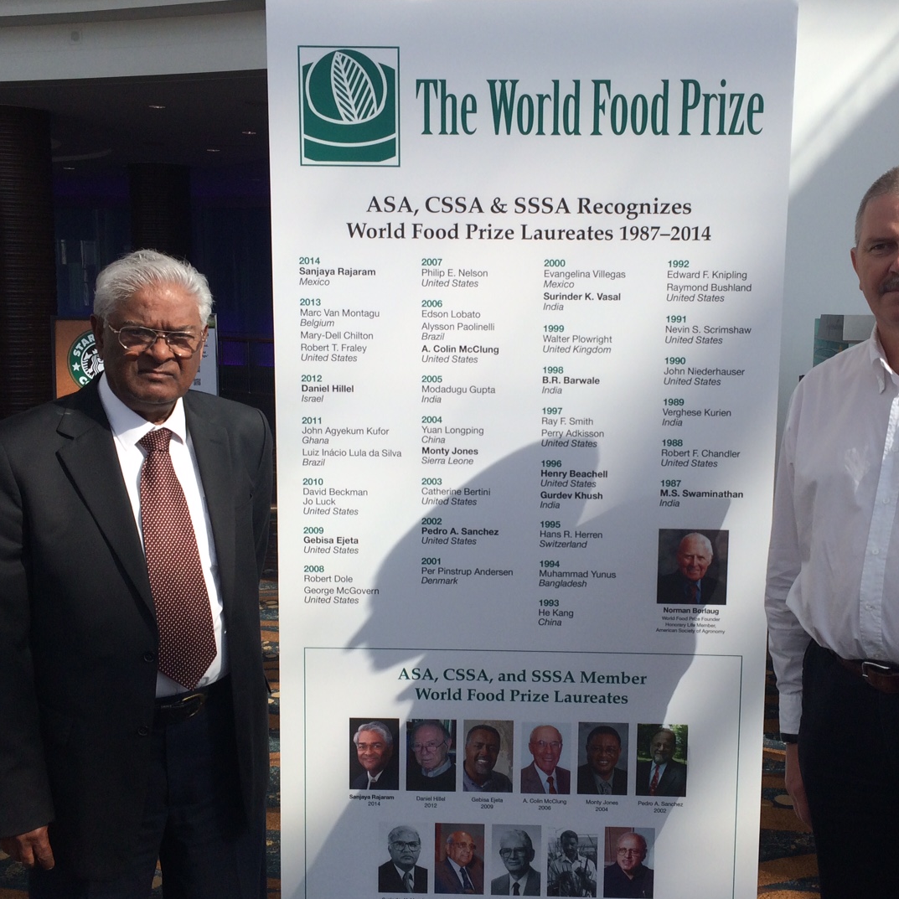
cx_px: 523
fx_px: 1146
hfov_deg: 42.7
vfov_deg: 42.8
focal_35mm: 39
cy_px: 444
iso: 32
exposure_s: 1/376
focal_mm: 4.15
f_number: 2.2
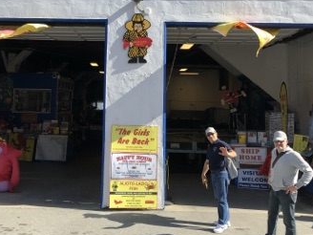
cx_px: 128
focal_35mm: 41
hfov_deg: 45.6
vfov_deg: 34.8
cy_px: 75
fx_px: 371
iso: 20
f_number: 1.8
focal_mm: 4
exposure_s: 1/1000
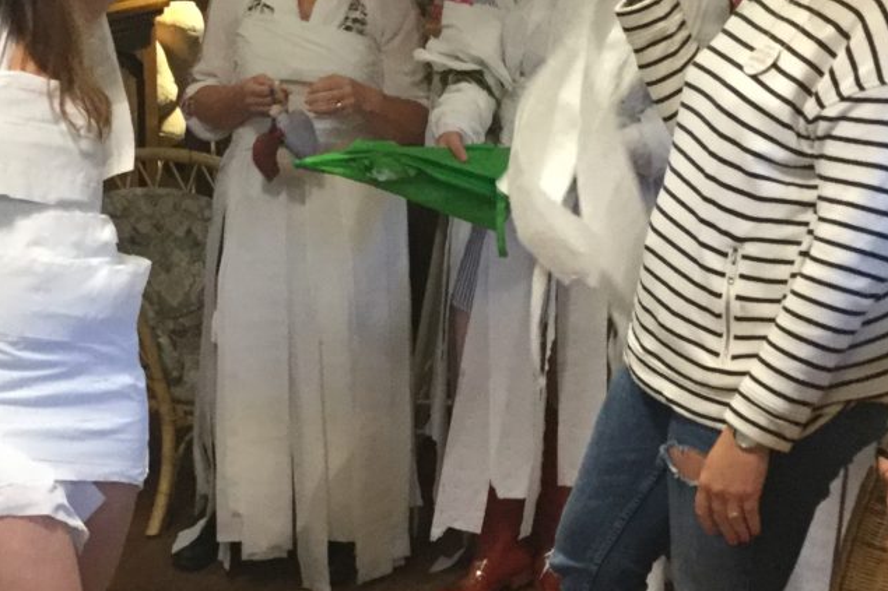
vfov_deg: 17.5
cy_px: 379
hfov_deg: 25.9
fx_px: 1923
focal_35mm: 78
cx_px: 354
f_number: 2.4
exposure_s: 1/33
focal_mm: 3.3
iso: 200
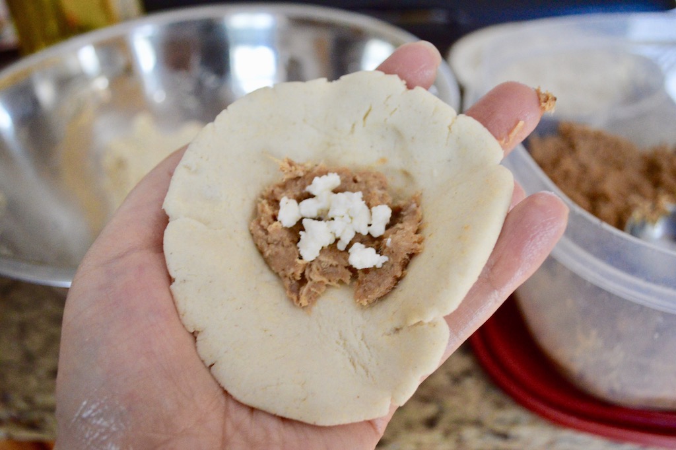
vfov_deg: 39.9
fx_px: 619
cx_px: 338
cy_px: 225
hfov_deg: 57.3
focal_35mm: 33
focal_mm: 22
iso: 2000
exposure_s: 1/60
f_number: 3.8
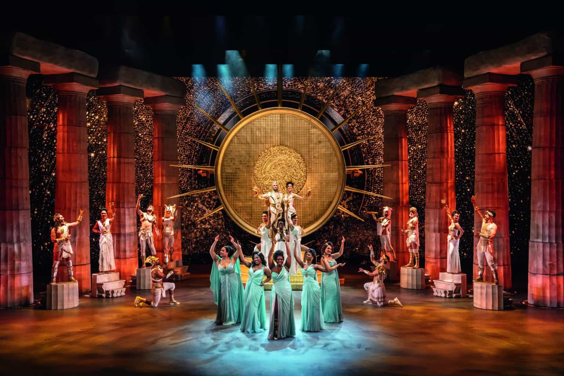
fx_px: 580
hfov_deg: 51.9
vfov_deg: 35.9
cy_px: 188
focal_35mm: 37
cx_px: 282
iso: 800
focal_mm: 37
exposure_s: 1/160
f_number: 8
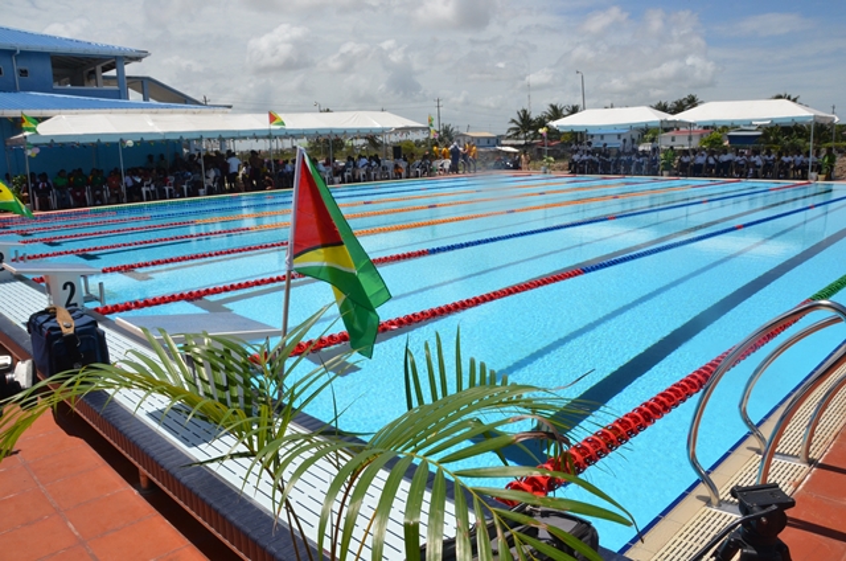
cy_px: 280
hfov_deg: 67.5
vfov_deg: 47.7
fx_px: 633
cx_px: 423
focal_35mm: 27
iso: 800
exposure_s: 1/1000
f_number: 16
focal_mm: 18
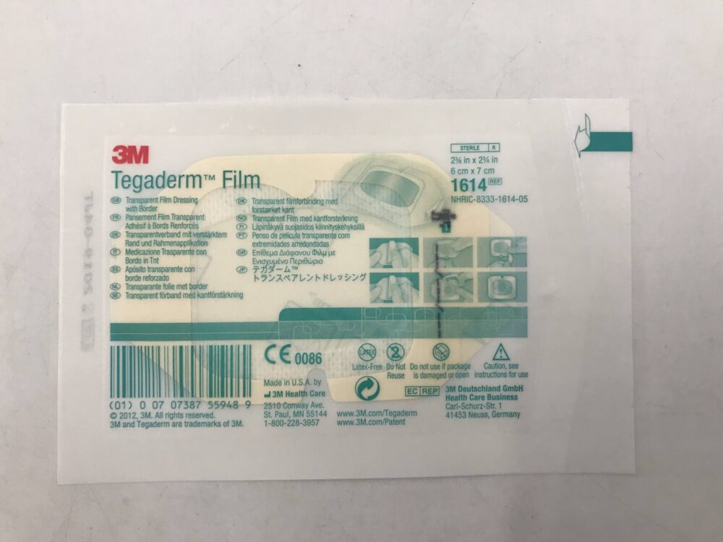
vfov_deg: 49.7
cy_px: 271
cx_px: 362
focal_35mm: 28
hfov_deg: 63.4
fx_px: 585
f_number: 1.8
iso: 25
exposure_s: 1/40
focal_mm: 3.99
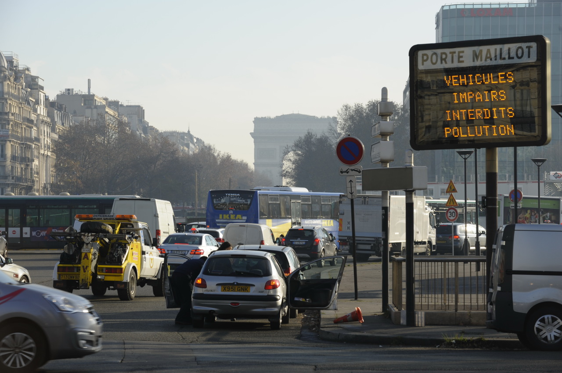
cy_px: 186
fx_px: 2184
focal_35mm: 140
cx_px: 281
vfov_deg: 9.8
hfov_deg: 14.7
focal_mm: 140
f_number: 10
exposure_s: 1/250
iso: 200
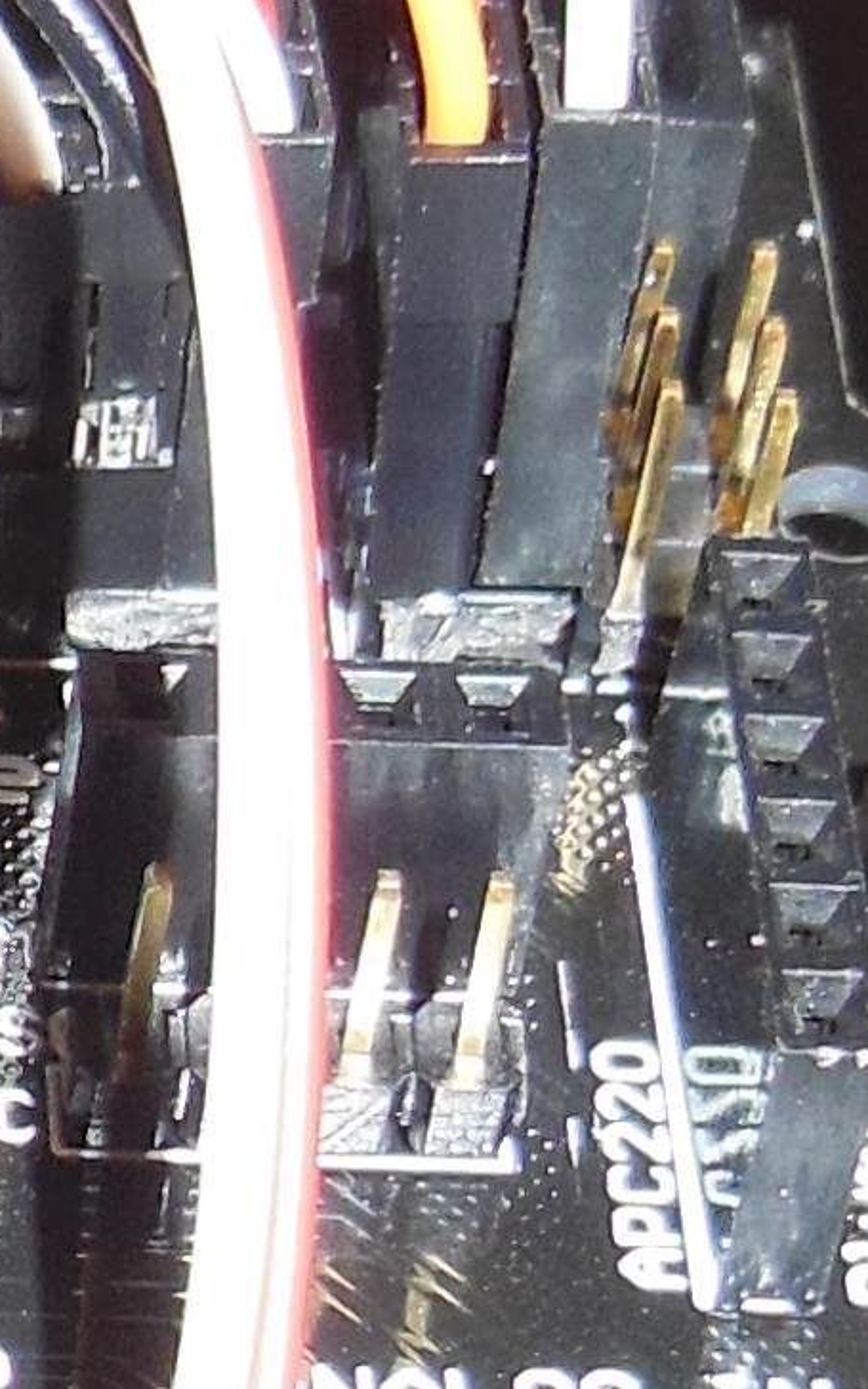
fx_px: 8630
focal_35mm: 228
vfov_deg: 9.2
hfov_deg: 5.7
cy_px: 1246
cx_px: -578
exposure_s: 1/30
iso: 125
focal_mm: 6
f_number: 3.9
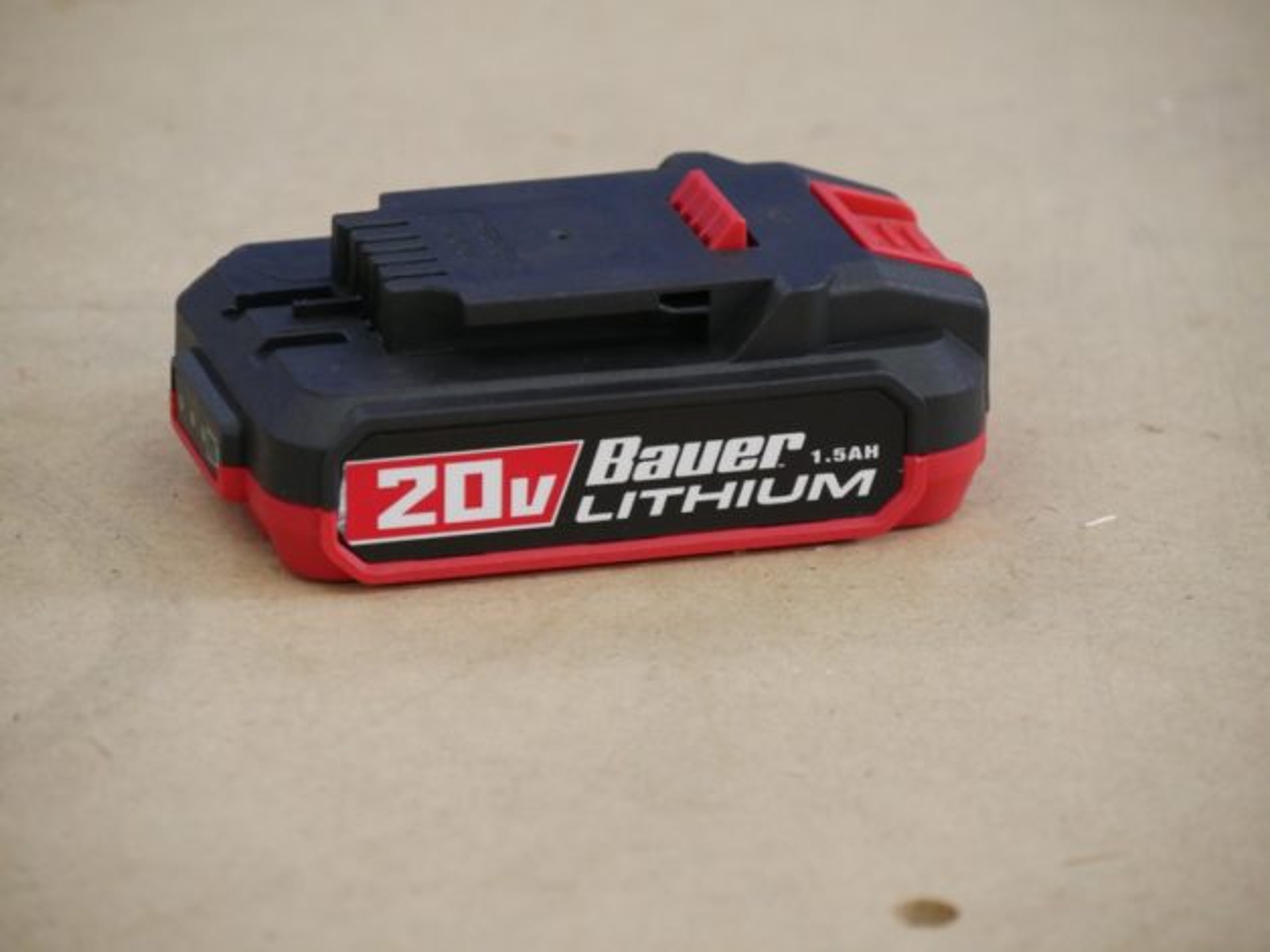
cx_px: 635
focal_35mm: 230
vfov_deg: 6.5
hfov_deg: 8.6
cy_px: 476
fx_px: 8437
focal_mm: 115
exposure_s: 1/250
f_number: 5.5
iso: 2500
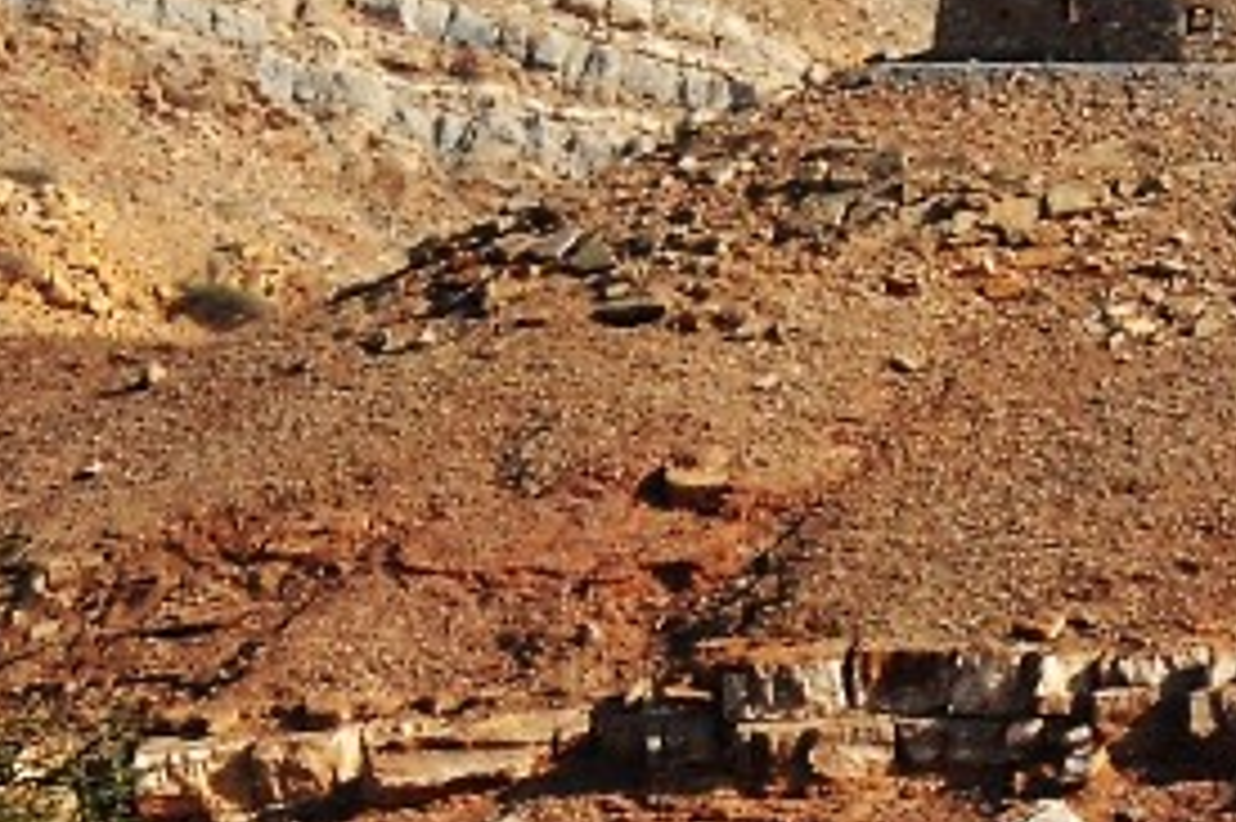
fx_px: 9195
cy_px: -305
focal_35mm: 268
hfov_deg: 7.6
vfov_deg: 5.1
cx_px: 1843
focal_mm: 48
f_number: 10
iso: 200
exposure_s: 1/400
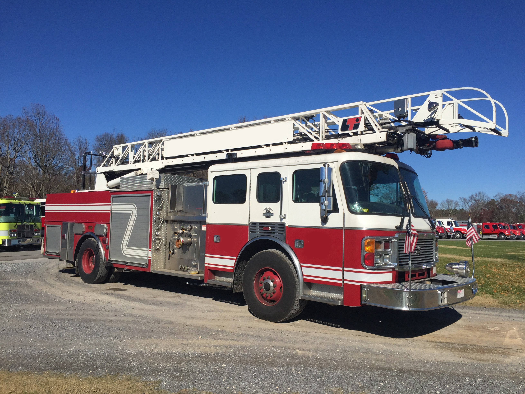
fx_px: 440
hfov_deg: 61.7
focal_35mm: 29
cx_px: 262
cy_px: 197
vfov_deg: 48.2
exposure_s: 1/4950
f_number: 2.2
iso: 32
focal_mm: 4.15
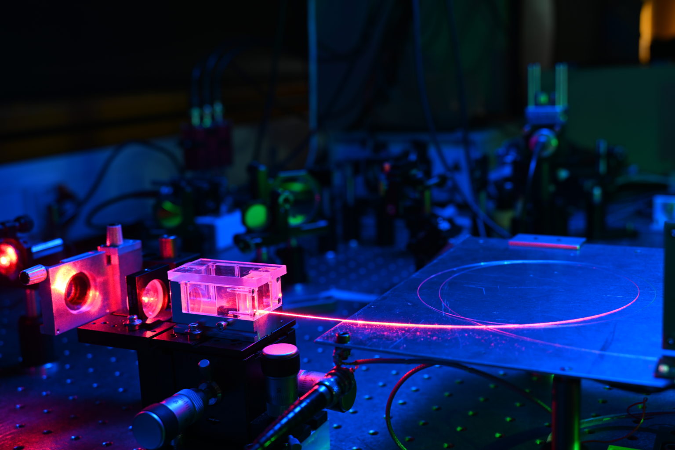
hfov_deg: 44.5
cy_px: 225
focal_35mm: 44
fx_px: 825
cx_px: 338
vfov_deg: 30.5
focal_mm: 44
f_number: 5.3
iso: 100
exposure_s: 30
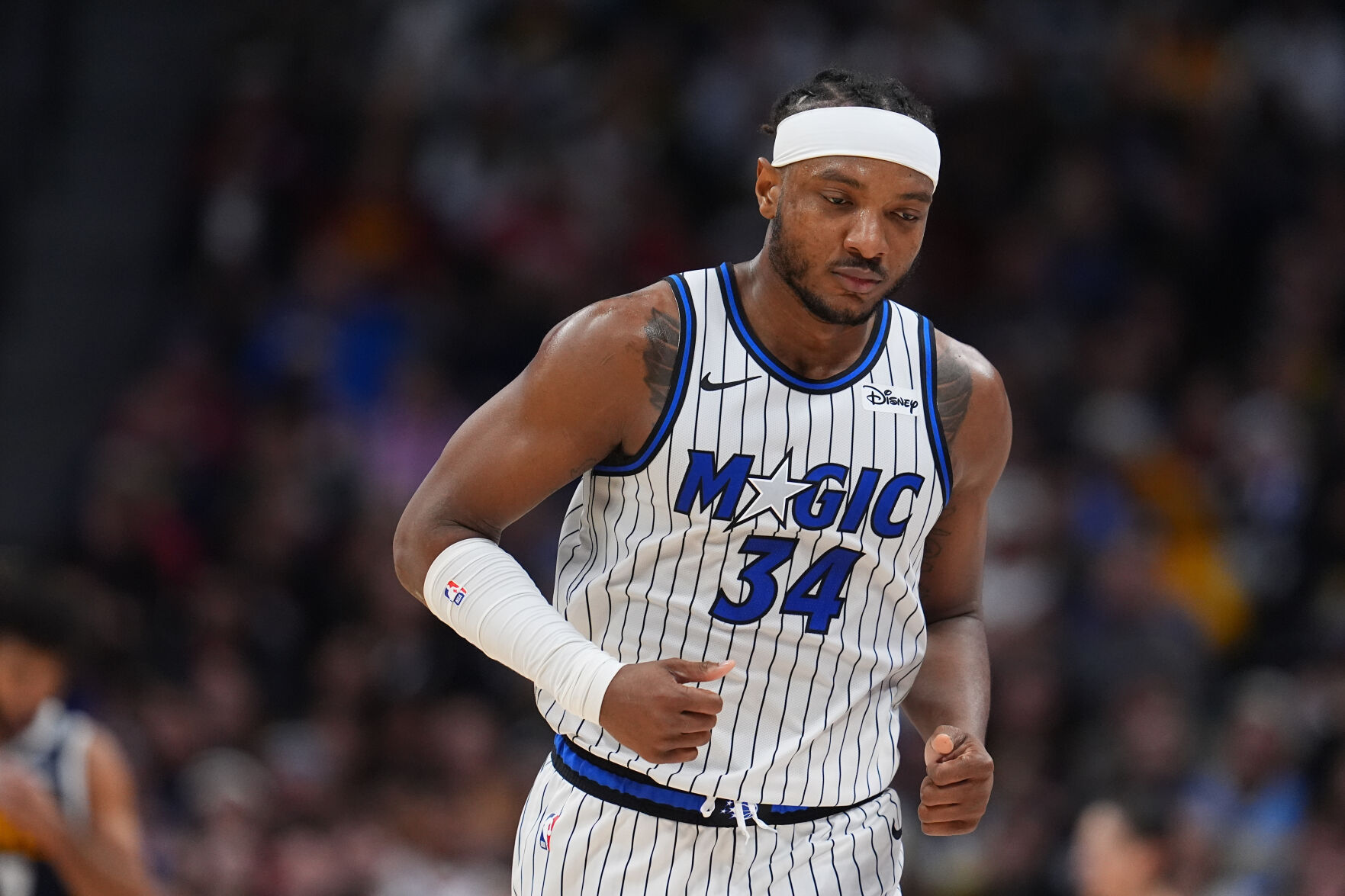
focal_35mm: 400
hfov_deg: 5.2
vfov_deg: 3.4
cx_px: 672
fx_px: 14942
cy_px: 448
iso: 5000
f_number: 3.5
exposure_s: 1/1600
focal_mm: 400
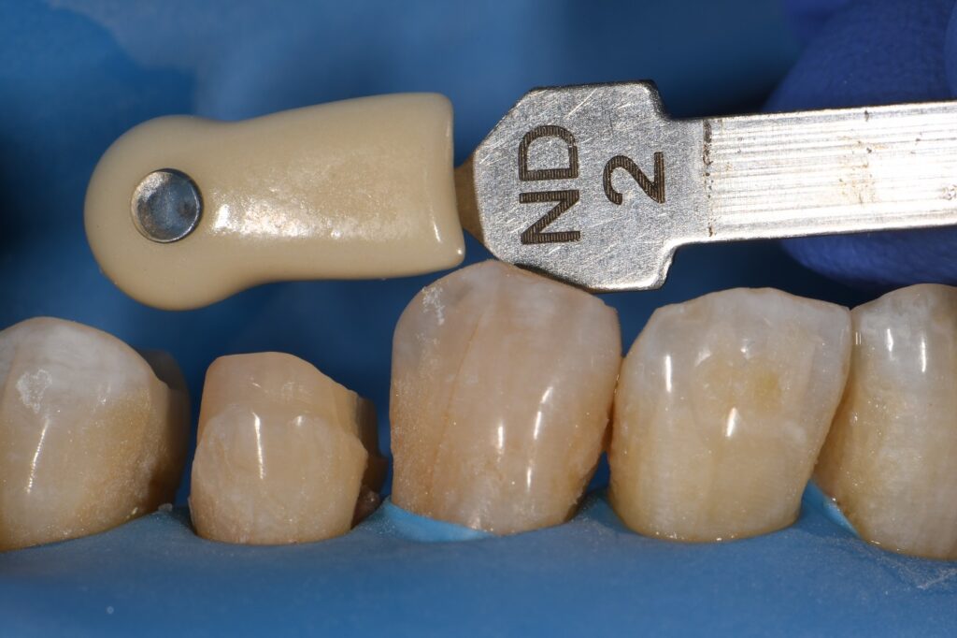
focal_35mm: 157
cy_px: 319
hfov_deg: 13.1
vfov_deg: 8.7
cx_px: 478
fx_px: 4172
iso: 200
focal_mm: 105
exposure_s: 1/200
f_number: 32
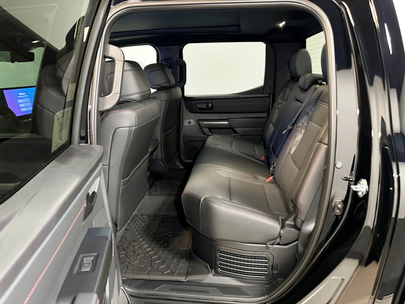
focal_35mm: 24
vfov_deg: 56.8
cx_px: 202
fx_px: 281
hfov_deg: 71.6
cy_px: 152
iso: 1000
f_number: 1.78
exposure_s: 1/30
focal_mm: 6.86
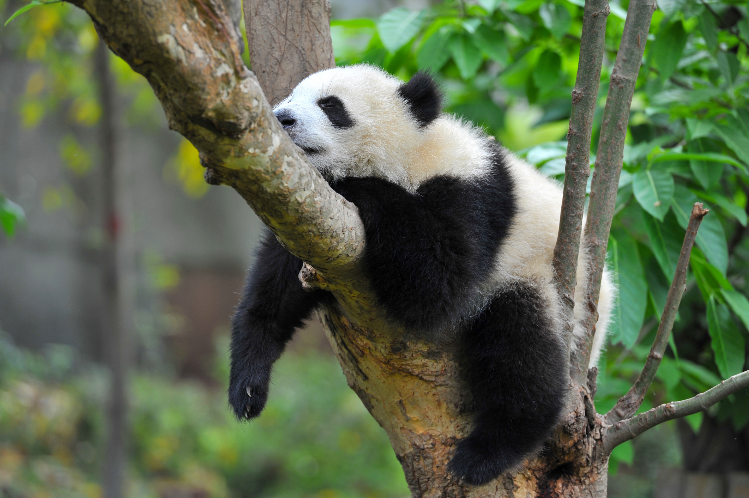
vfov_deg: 6.9
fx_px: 4158
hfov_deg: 10.3
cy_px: 249
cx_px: 374
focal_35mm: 200
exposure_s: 1/250
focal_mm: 200
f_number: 4
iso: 200
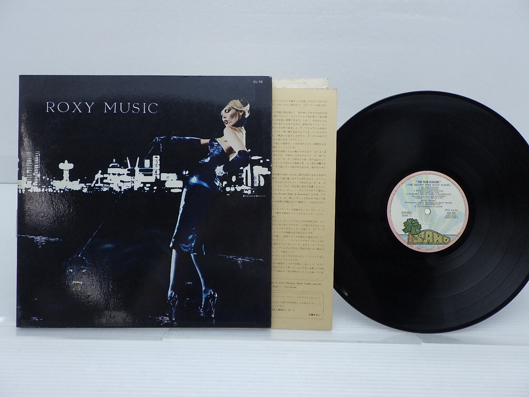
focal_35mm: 28
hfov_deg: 63.4
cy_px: 198
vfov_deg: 49.7
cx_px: 264
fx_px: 428
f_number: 4.2
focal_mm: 5
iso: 400
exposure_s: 1/125
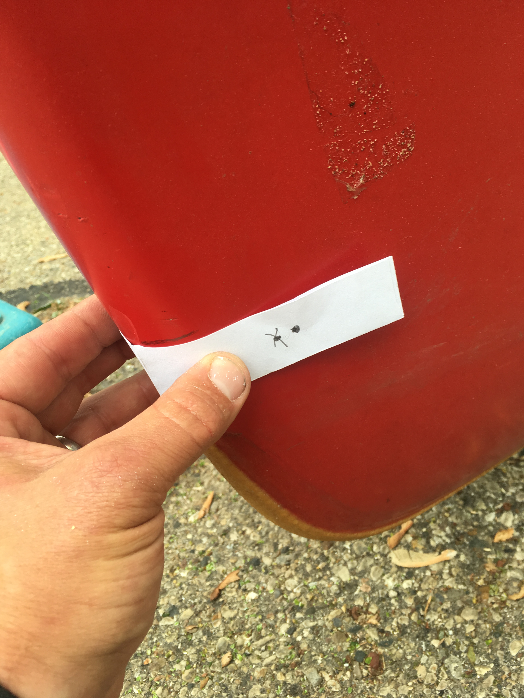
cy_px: 349
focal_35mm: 29
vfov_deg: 61.7
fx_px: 585
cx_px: 262
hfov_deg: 48.2
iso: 25
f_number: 2.2
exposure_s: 1/120
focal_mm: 4.15
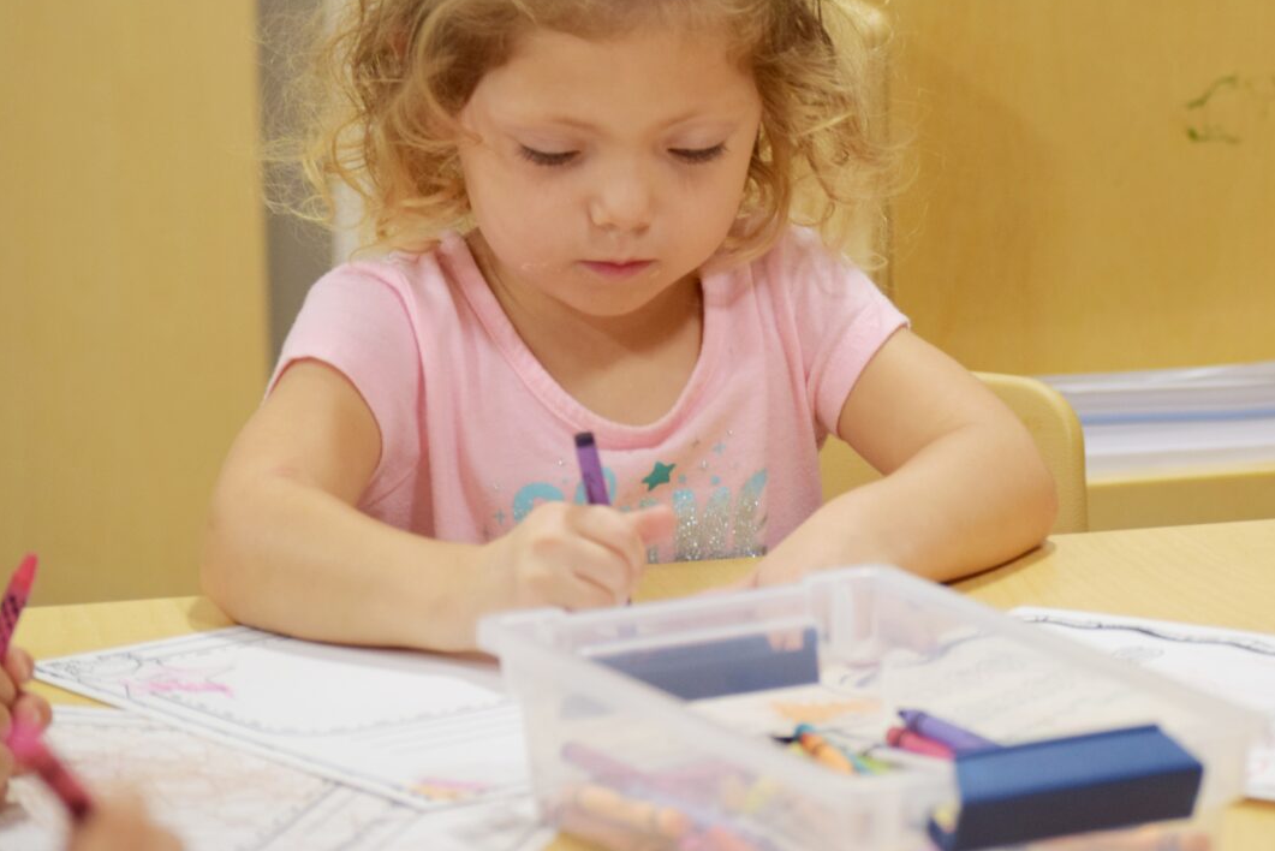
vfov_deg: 7.7
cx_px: 822
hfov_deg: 11.5
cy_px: 237
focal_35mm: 178
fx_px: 6306
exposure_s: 1/60
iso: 500
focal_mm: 82
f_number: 4.2
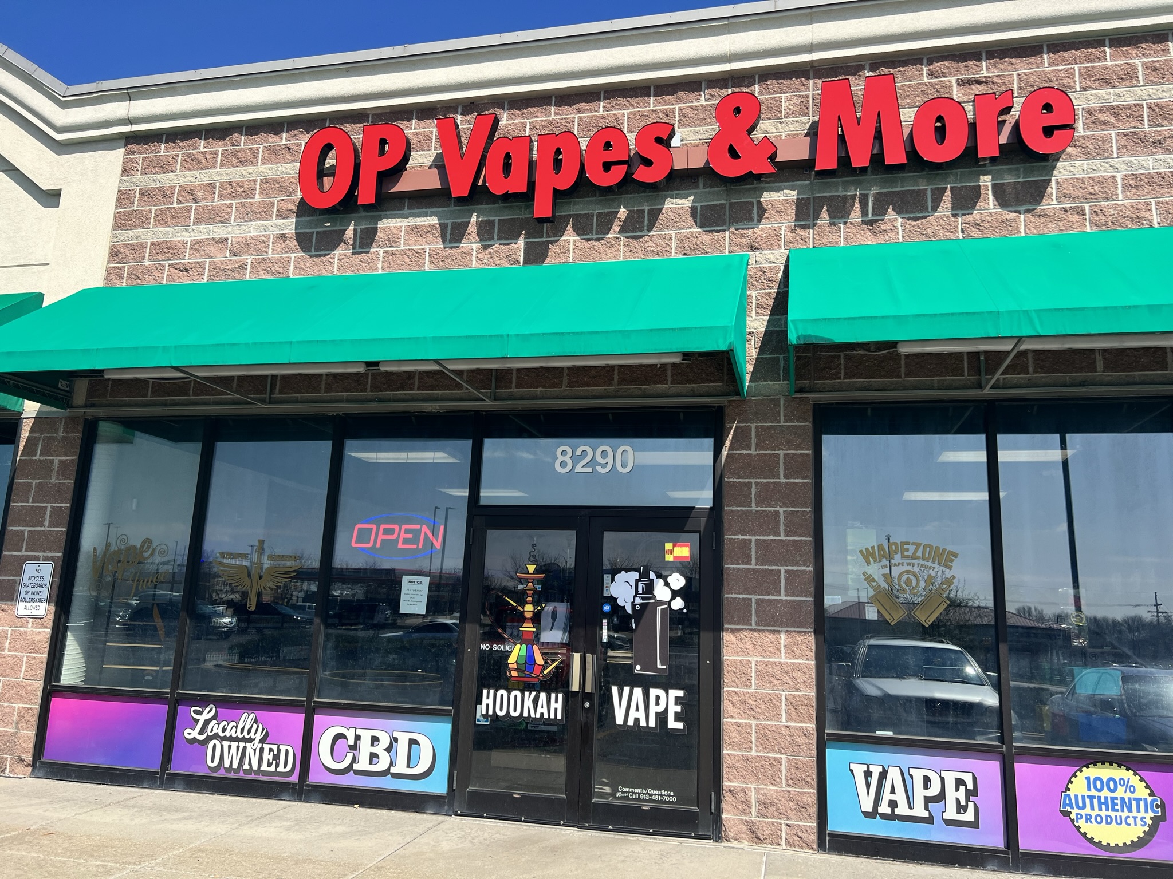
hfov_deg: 67.3
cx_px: 586
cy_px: 440
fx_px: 881
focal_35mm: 26
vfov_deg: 53.1
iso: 50
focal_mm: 5.7
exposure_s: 1/3165
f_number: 1.5
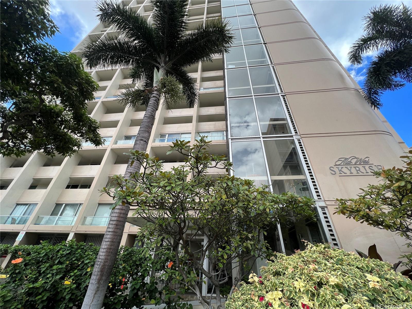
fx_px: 155
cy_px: 154
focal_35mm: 13
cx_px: 206
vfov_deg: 89.9
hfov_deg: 106.2
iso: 32
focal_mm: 1.57
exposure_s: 1/449
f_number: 1.8
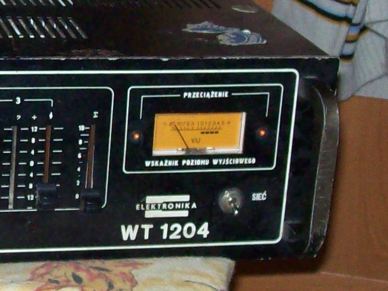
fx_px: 1513
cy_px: 95
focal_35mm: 135
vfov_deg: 11.0
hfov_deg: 14.3
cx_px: -20
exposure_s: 1/64
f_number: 2.7
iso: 200
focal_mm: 6
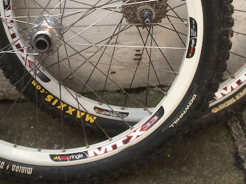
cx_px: 88
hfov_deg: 33.6
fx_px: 405
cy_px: 30
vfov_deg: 25.1
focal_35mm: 57
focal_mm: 4.15
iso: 100
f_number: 2.2
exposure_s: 1/33
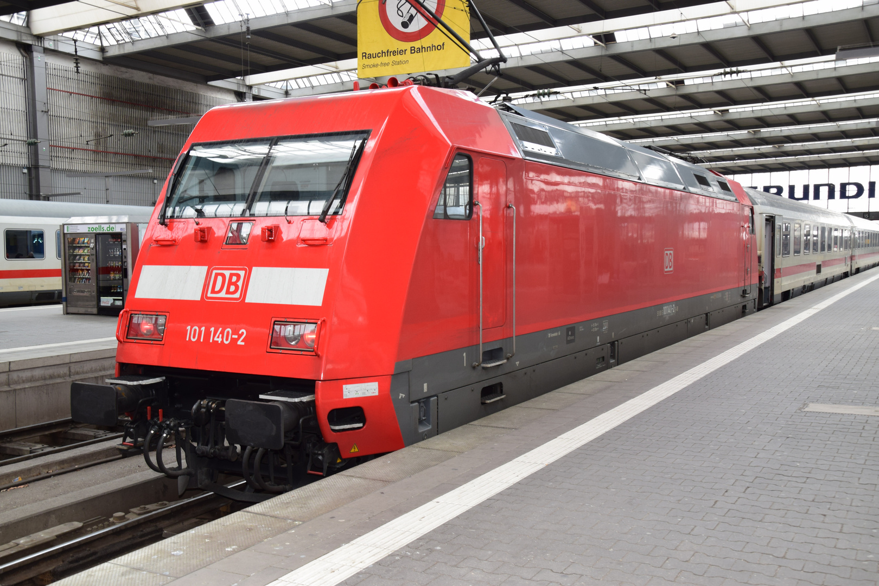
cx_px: 440
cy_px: 293
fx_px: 916
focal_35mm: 38
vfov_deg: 35.5
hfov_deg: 51.3
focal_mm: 25
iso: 400
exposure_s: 1/50
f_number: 8
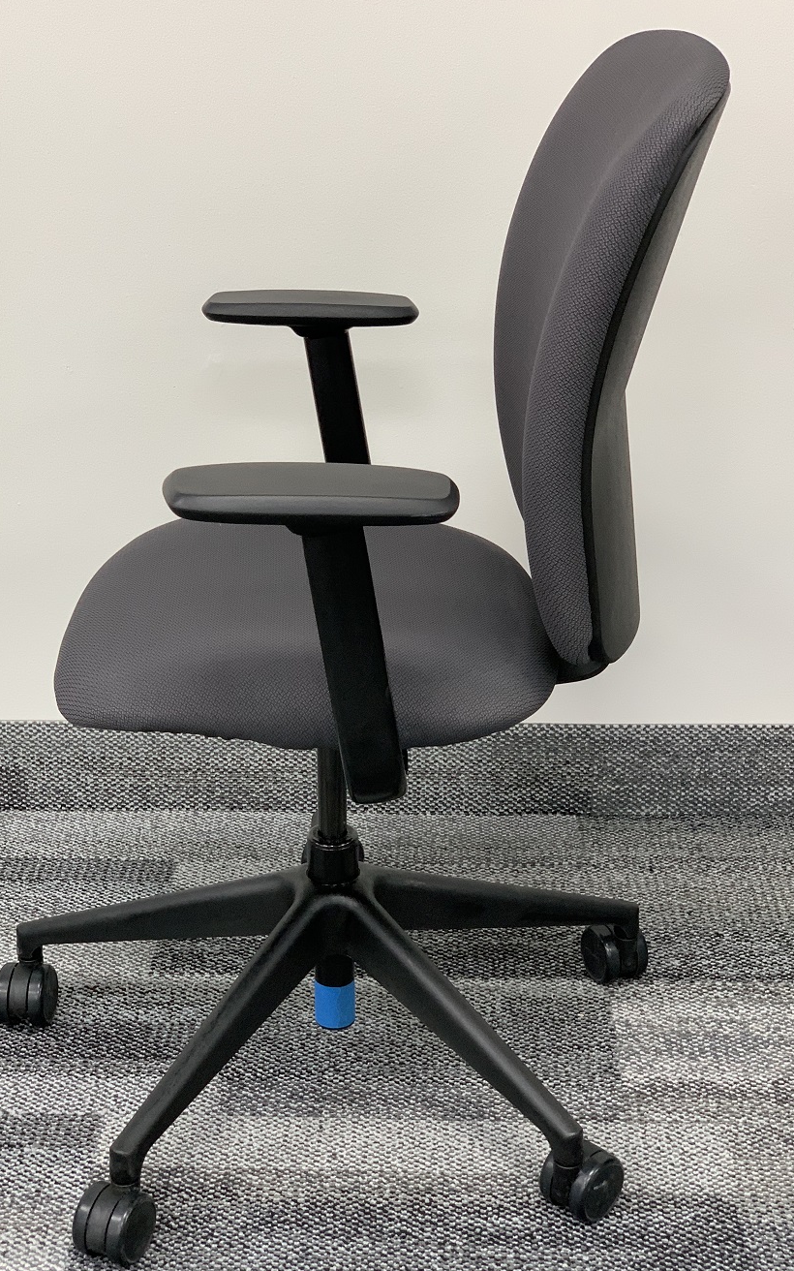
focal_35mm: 56
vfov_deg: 36.3
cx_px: 371
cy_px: 636
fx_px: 1939
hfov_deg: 23.1
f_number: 2.4
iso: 125
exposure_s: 1/60
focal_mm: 6
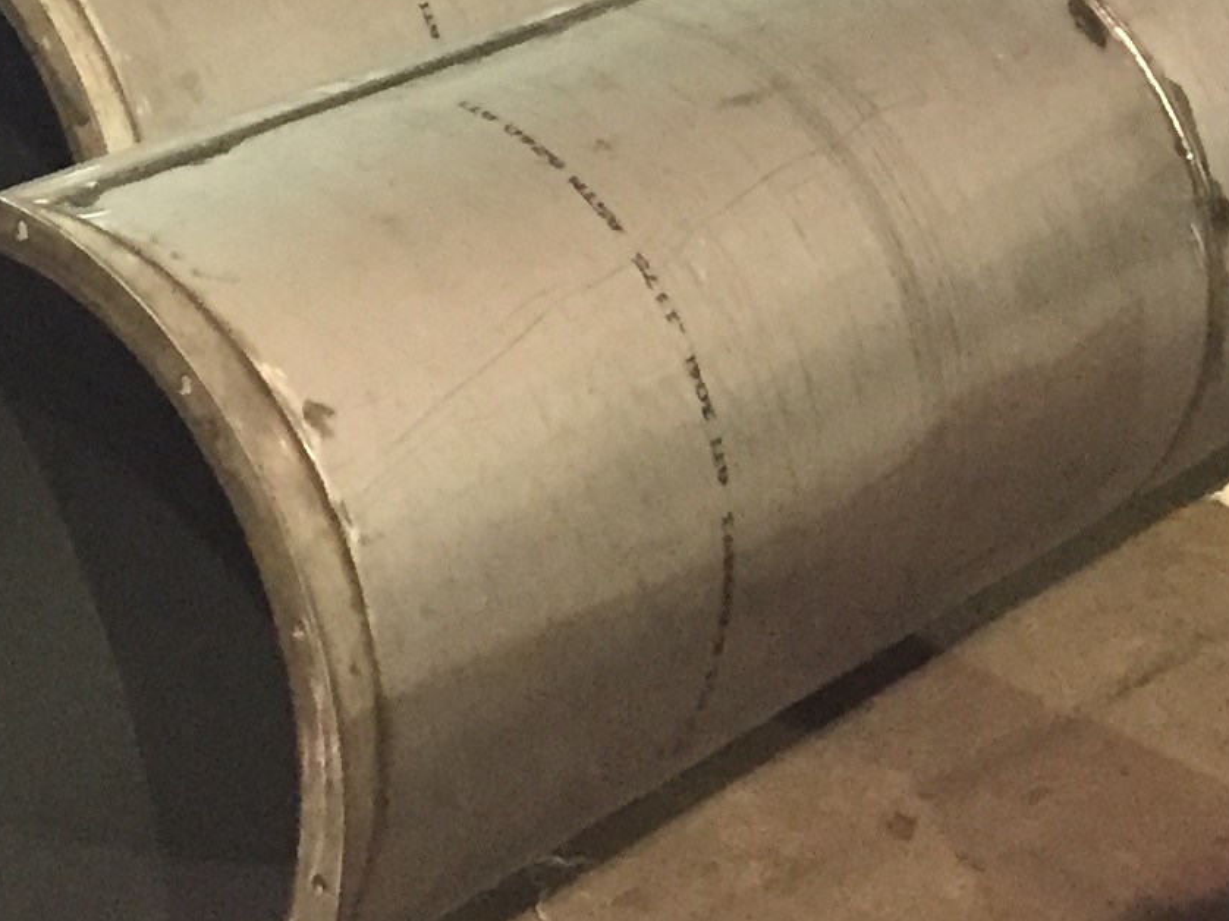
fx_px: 4011
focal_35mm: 113
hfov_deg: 17.3
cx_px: 264
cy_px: -673
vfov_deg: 12.1
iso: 250
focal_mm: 4.15
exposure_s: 1/30
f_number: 2.2
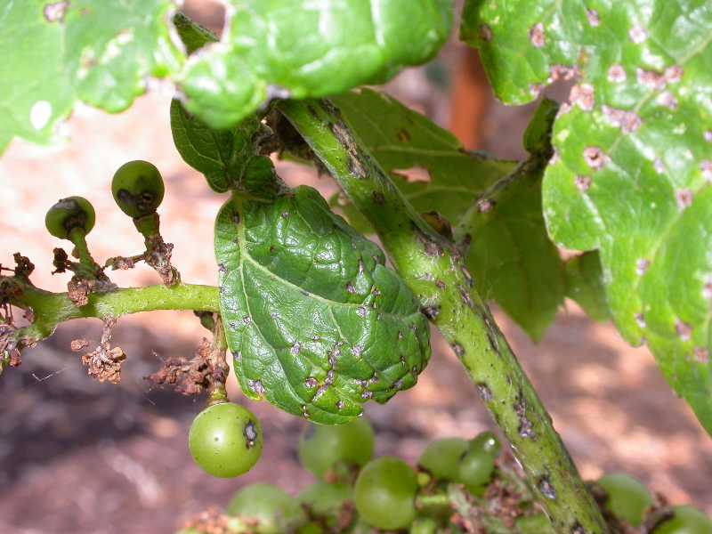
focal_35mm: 78
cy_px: 267
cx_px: 356
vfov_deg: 18.9
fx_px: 1604
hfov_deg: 25.0
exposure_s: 1/110
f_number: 7
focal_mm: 16.2
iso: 100
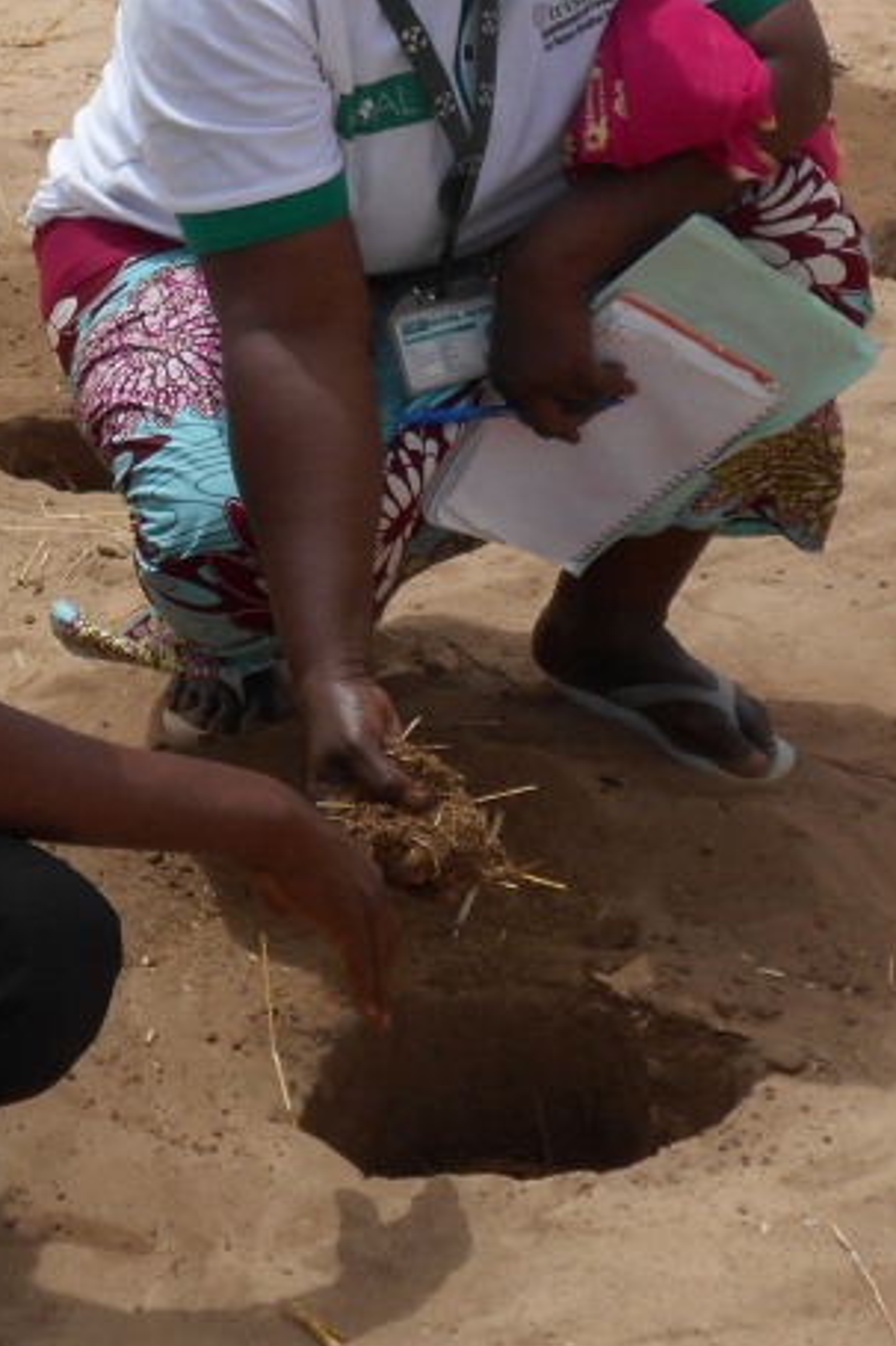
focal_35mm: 117
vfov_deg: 17.3
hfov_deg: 11.7
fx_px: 4371
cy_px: 257
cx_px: 222
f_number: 4.5
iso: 80
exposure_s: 1/800
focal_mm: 8.8
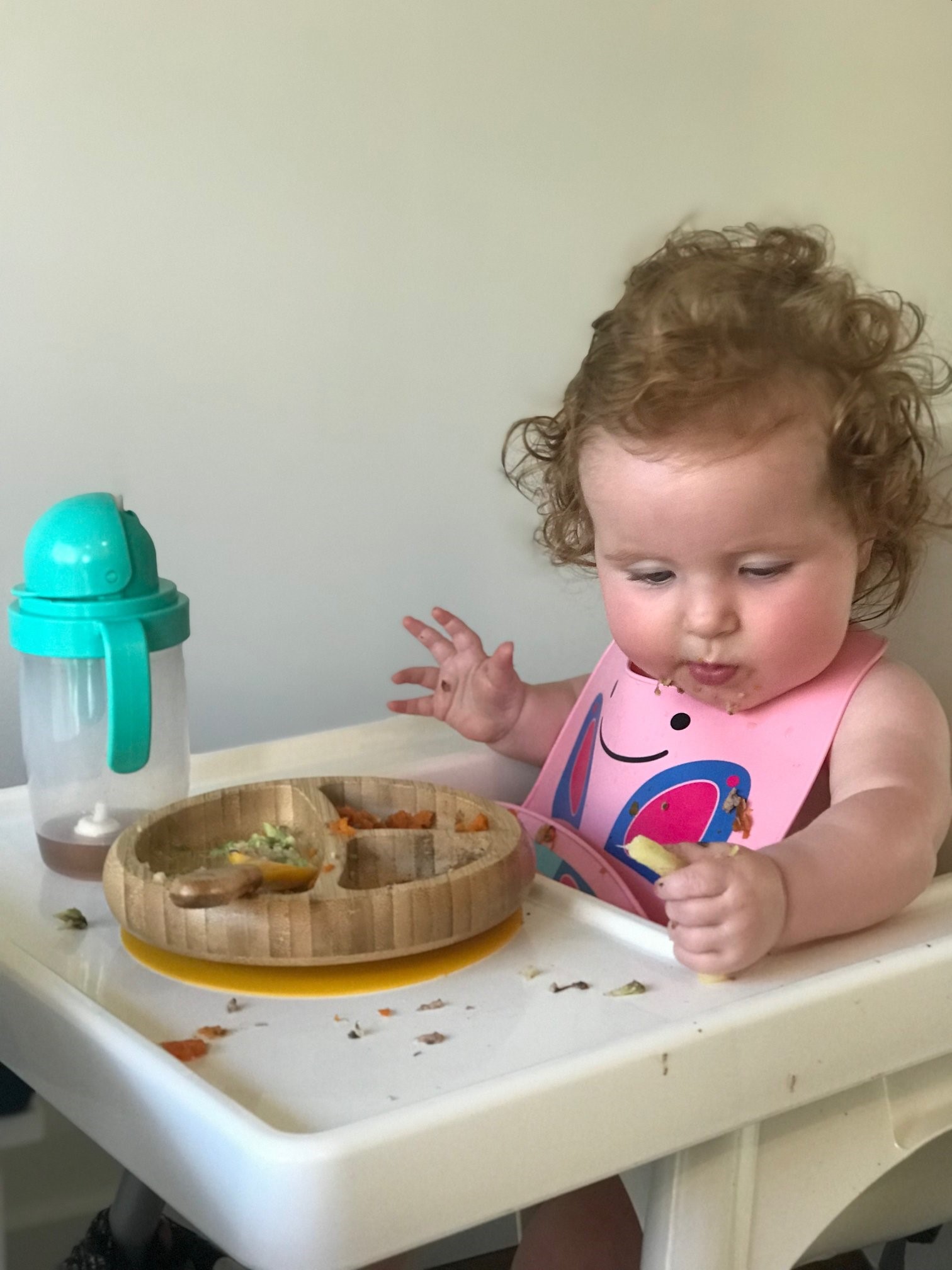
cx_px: 476
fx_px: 2090
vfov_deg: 33.8
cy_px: 635
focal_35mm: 57
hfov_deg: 25.7
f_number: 2.8
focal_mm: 6.6
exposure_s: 1/60
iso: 160
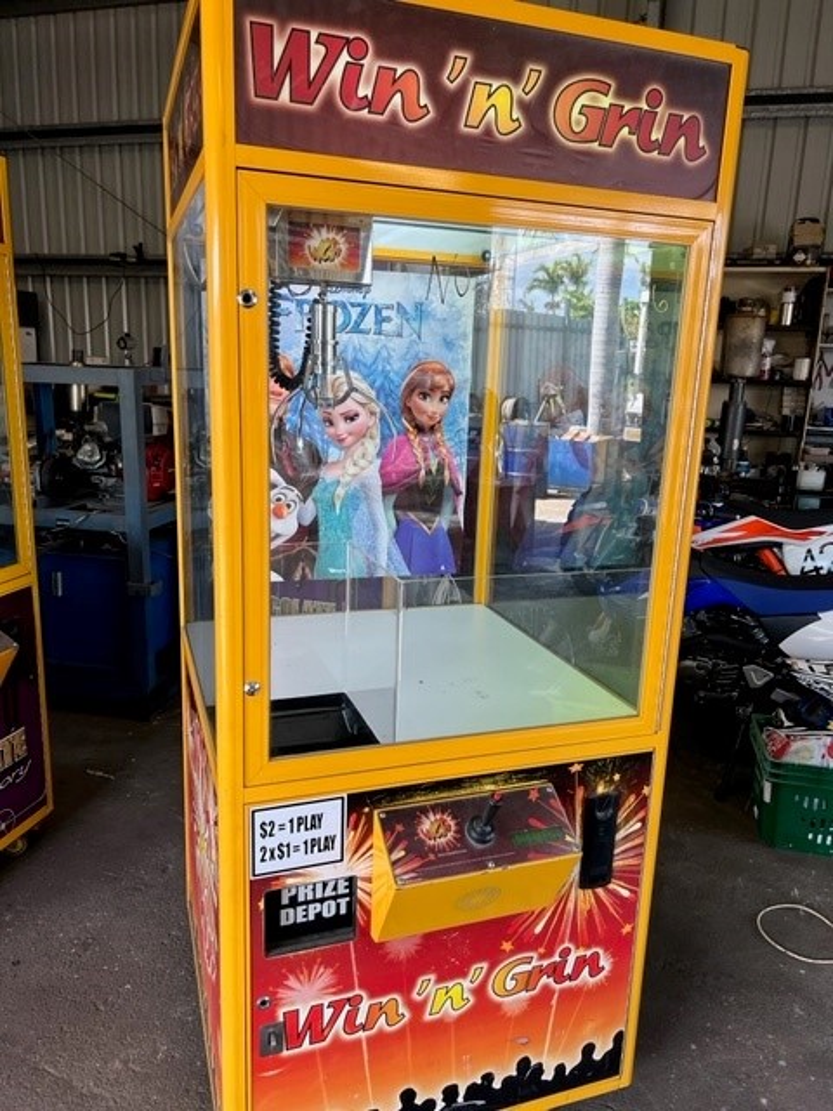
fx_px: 834
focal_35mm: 26
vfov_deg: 67.3
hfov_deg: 53.1
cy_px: 556
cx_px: 416
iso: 40
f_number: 1.5
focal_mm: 5.7
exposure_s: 1/177
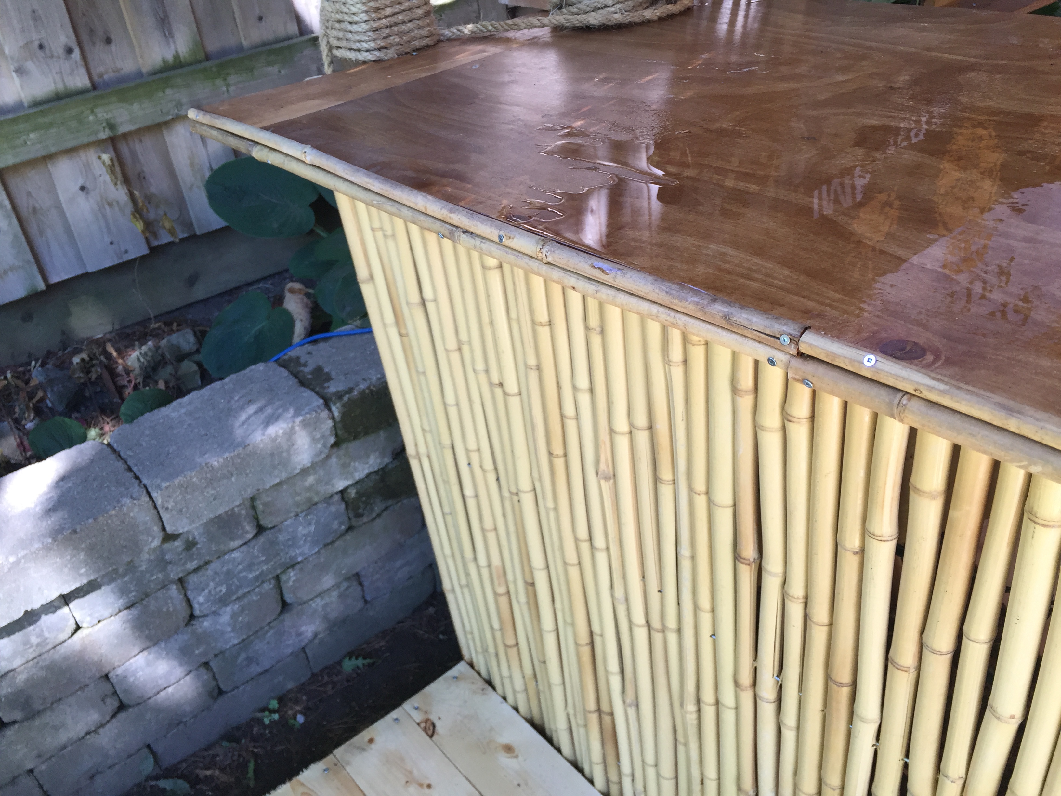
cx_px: 530
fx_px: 889
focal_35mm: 29
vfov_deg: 48.2
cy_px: 398
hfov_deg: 61.7
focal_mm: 4.15
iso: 50
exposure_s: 1/120
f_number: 2.2
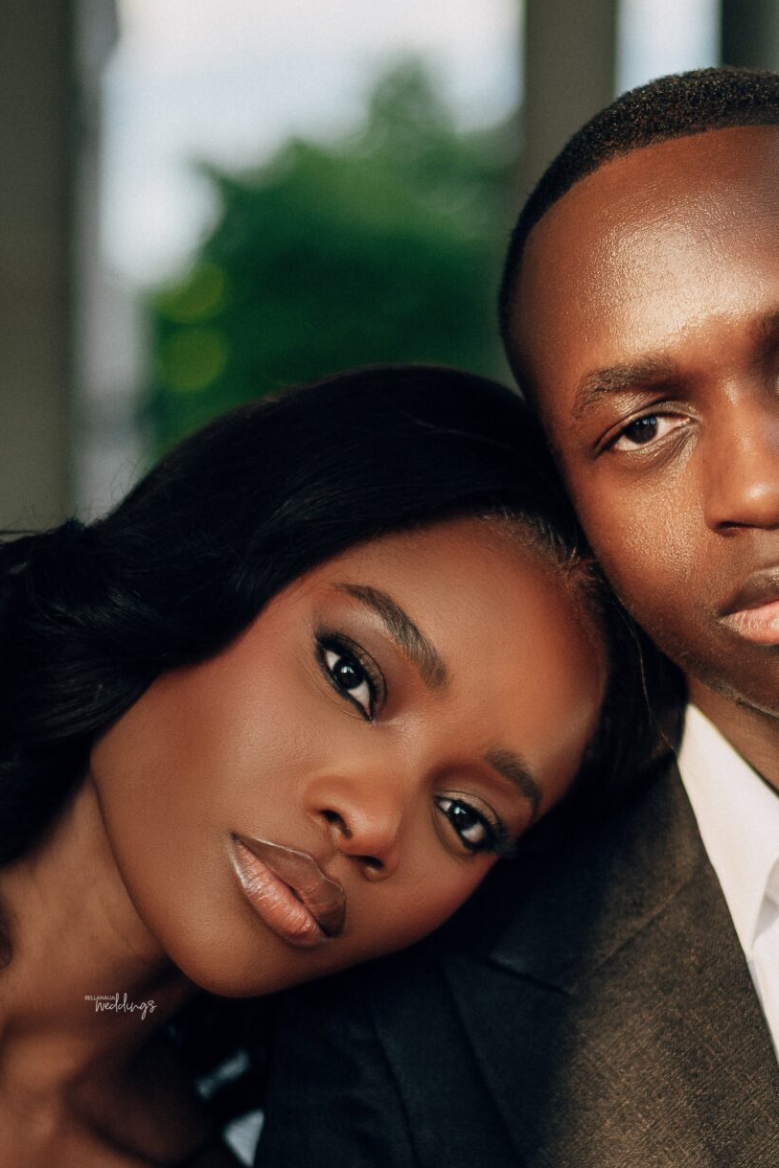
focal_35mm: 84
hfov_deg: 16.2
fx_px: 2726
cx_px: 513
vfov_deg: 23.9
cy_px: 885
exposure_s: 1/500
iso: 125
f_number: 1.8
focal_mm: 50
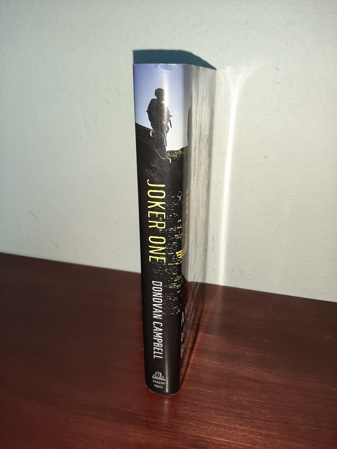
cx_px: 168
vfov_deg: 67.3
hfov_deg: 53.1
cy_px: 224
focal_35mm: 26
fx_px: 337
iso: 50
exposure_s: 1/120
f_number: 1.7
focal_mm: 3.93
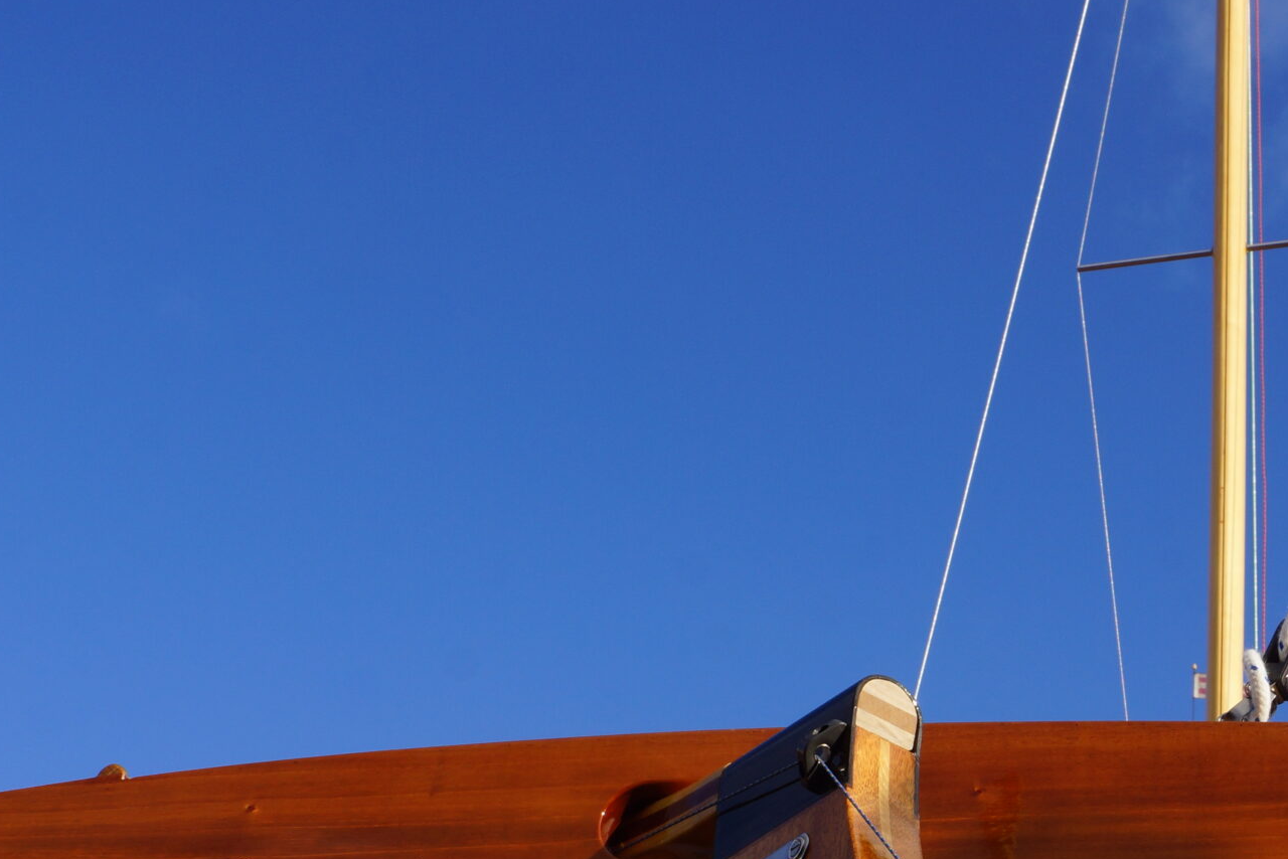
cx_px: 793
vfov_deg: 18.6
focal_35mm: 72
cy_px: 773
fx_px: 2576
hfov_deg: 28.0
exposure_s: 1/100
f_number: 13
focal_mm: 24
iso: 100
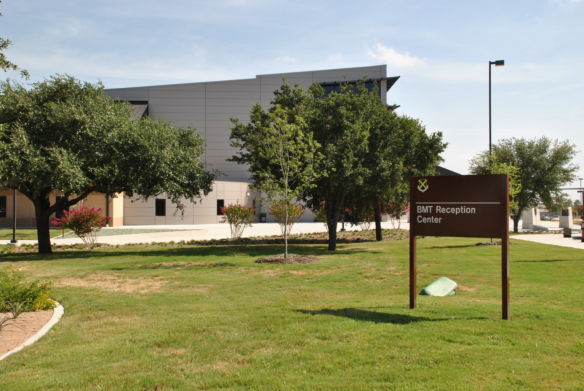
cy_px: 196
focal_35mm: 42
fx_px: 682
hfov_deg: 46.3
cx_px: 292
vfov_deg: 32.0
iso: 100
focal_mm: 28
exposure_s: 1/200
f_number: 7.1
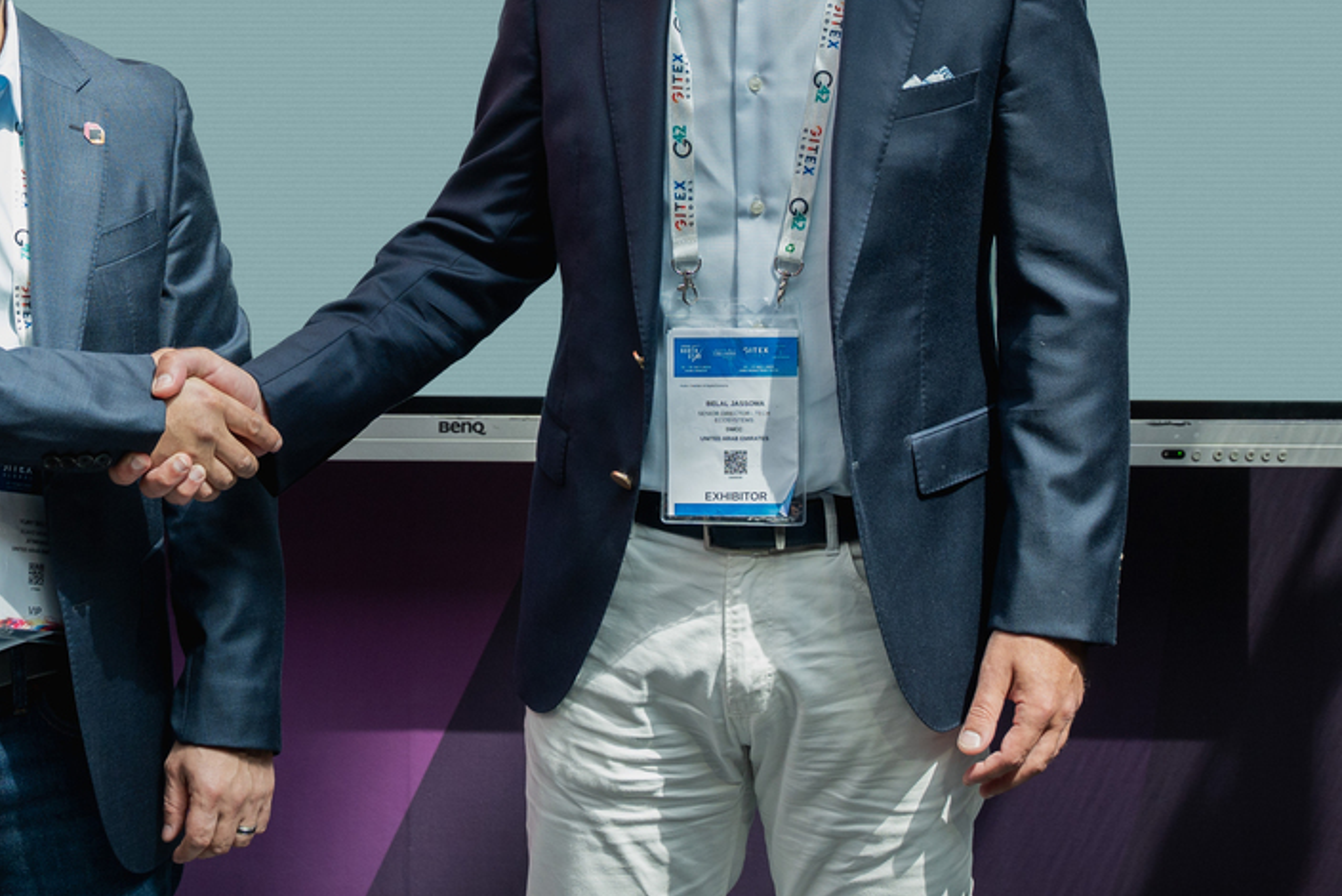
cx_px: 499
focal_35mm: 99
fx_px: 3682
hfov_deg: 20.6
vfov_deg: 13.8
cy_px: 135
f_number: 3.5
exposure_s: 1/160
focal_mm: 39.7
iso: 250
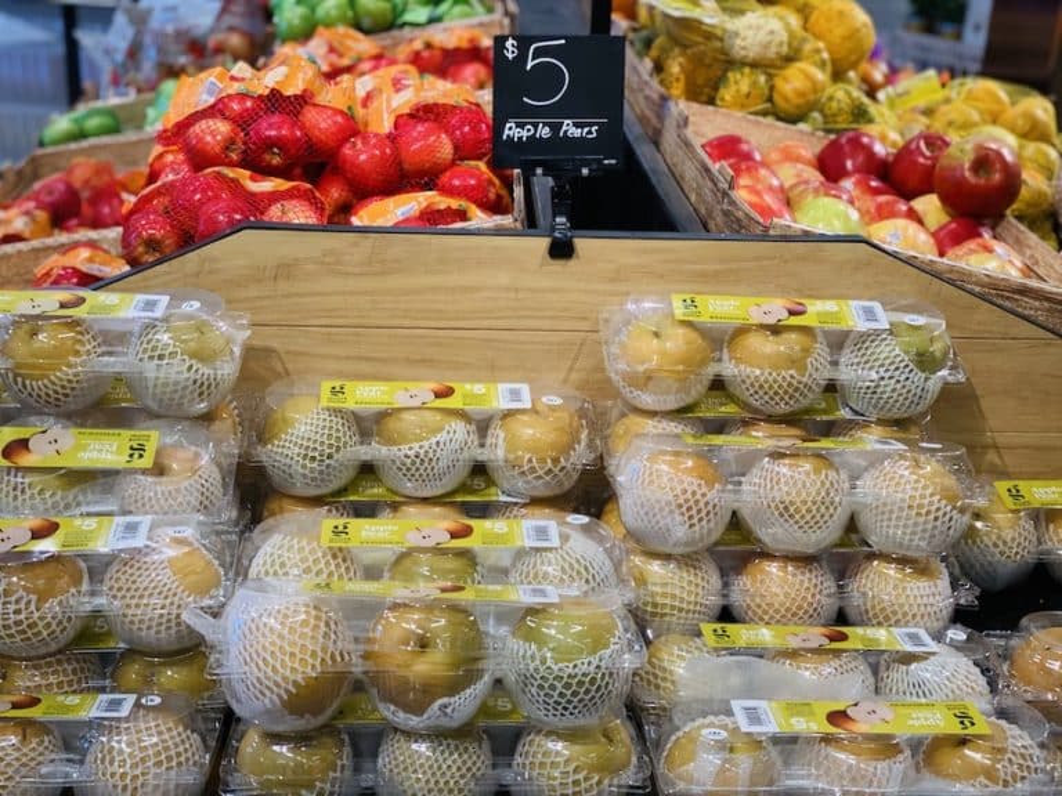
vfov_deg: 28.0
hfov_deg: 36.8
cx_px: 531
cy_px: 398
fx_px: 1595
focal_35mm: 52
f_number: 2
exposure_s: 1/121
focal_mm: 6
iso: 125
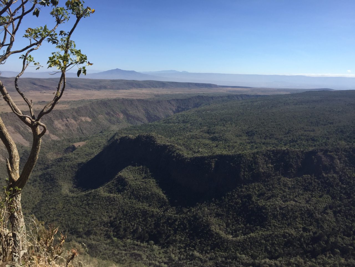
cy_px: 134
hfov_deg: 61.7
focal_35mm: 29
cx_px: 178
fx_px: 297
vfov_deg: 48.2
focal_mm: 4.15
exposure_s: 1/1883
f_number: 2.2
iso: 32
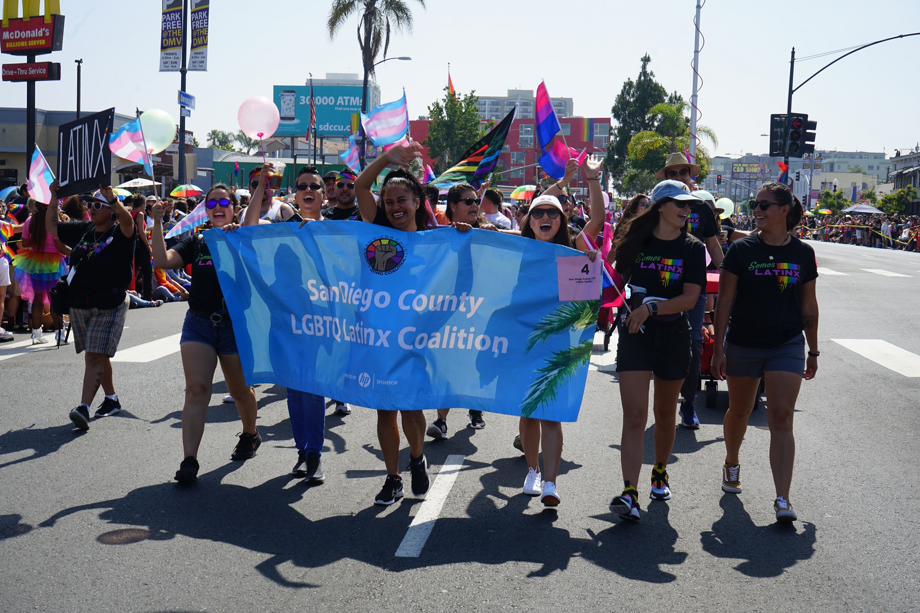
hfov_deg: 41.9
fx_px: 1201
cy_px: 306
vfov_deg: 28.6
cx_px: 460
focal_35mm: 47
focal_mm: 47
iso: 100
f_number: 11
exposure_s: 1/125
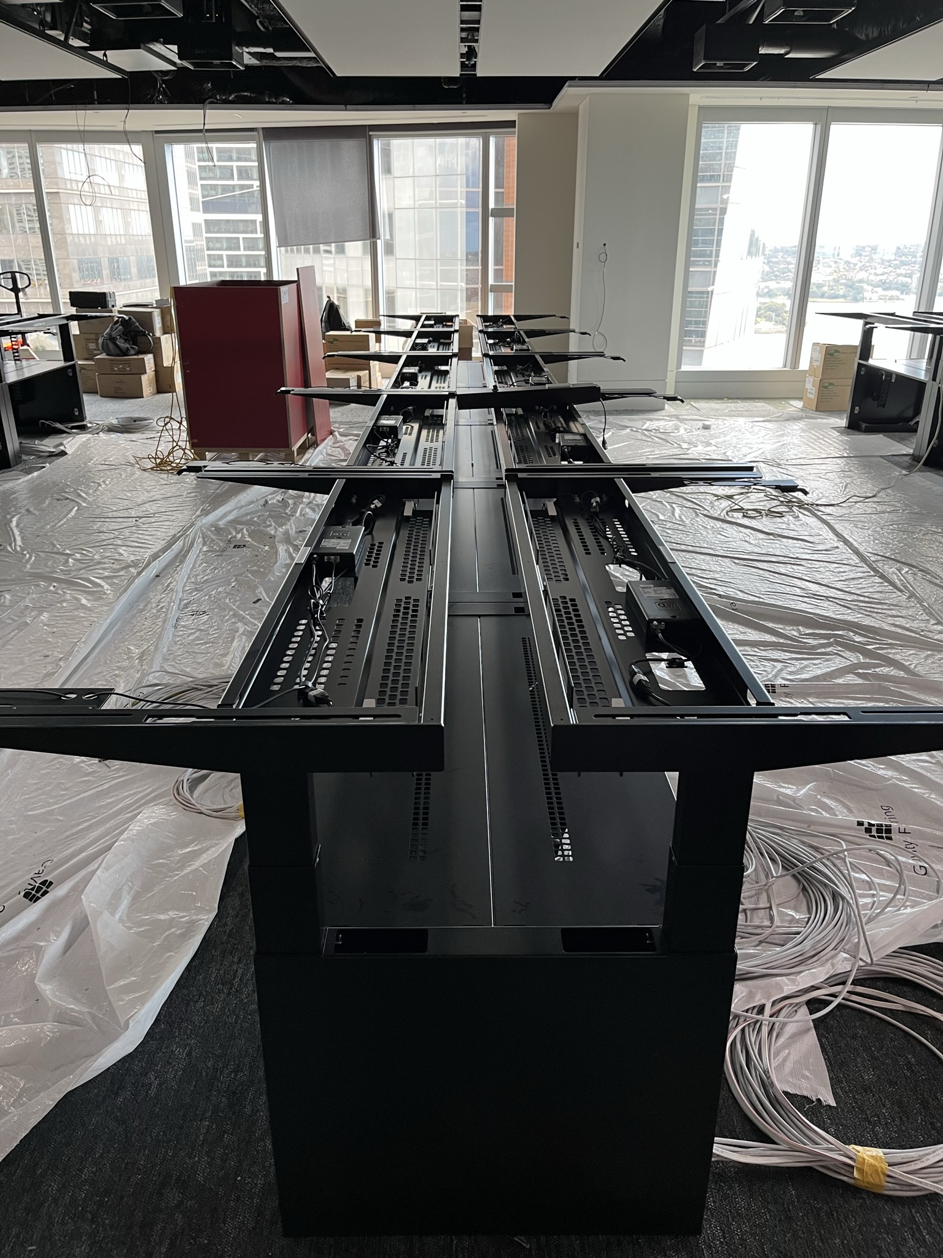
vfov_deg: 67.3
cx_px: 472
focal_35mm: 26
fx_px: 944
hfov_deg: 53.1
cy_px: 629
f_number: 1.6
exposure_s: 1/50
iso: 80
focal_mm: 5.1
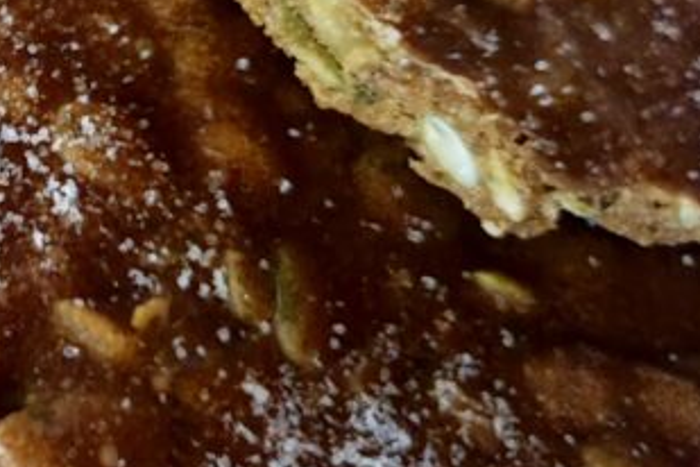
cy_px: 14
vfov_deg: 19.0
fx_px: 1361
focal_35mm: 70
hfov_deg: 26.4
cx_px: -82
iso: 1600
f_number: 1.8
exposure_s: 1/8
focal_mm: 5.4
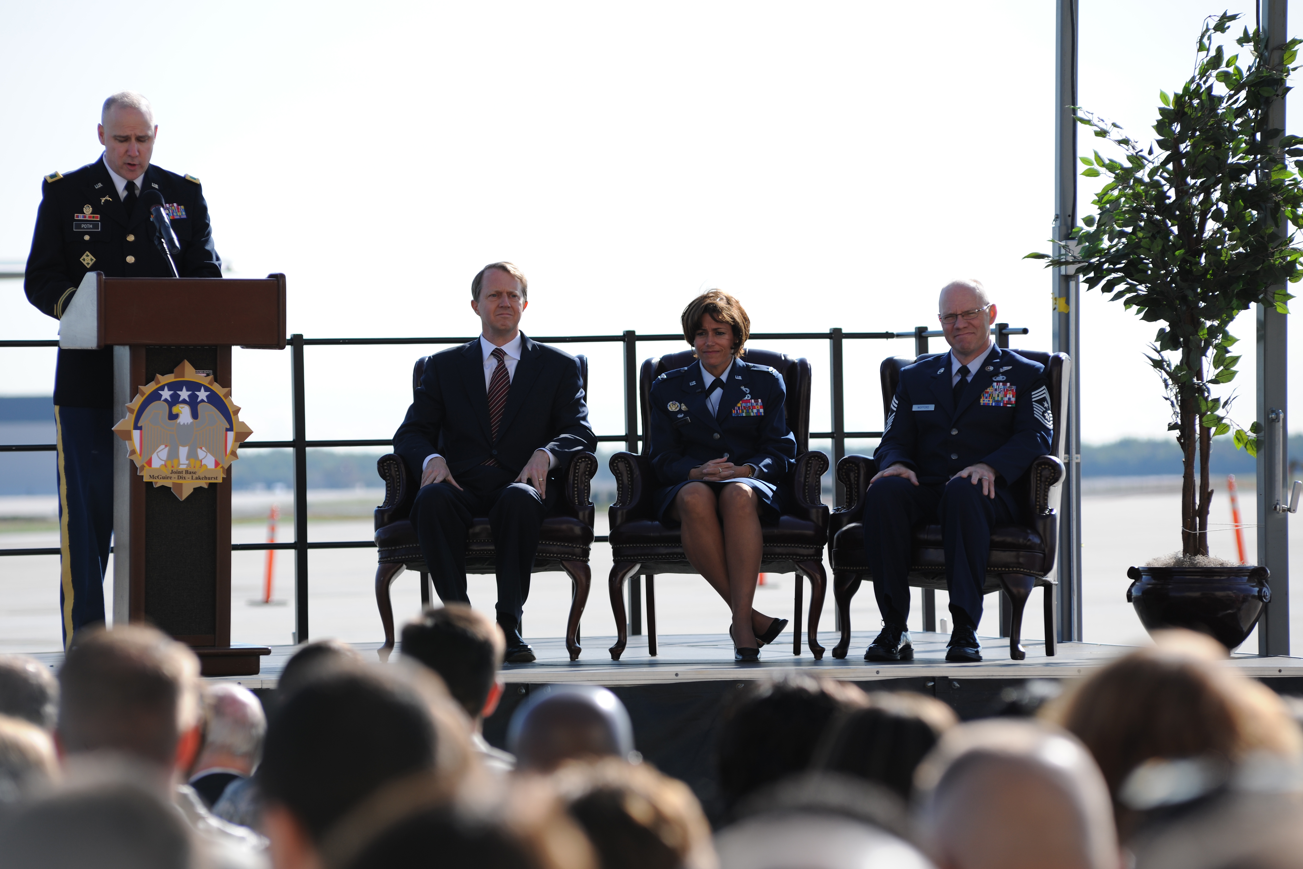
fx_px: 7636
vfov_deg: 6.5
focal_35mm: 211
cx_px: 618
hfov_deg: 9.8
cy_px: 457
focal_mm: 200
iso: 100
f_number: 5.6
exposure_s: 1/400
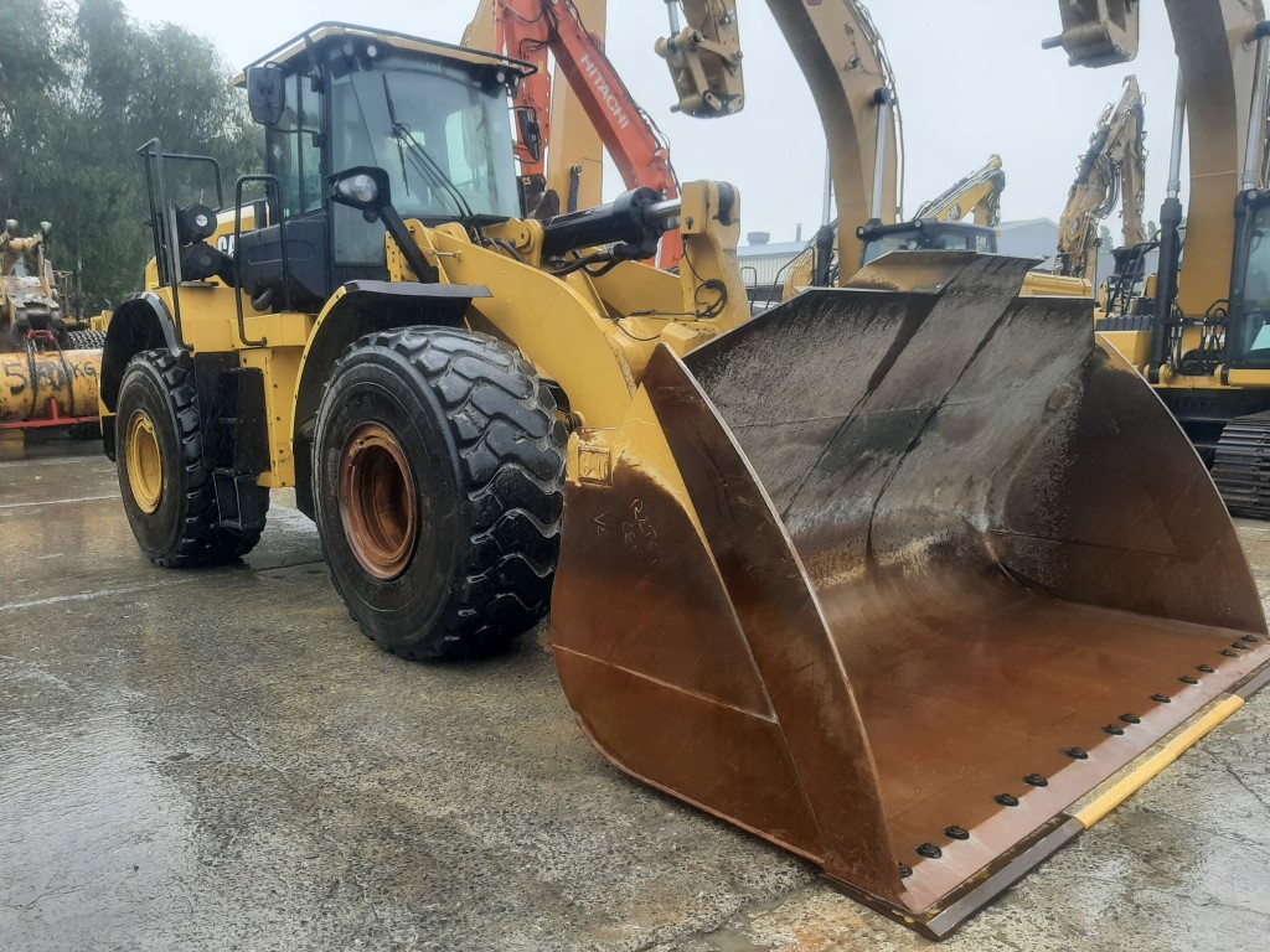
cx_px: 635
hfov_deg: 67.3
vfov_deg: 53.1
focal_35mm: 26
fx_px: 954
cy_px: 476
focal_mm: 3.93
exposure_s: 1/188
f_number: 1.7
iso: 40
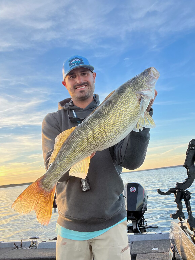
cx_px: 98
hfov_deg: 46.8
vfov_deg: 60.0
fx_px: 225
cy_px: 130
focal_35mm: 30
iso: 25
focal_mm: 2.71
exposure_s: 1/143
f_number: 2.2
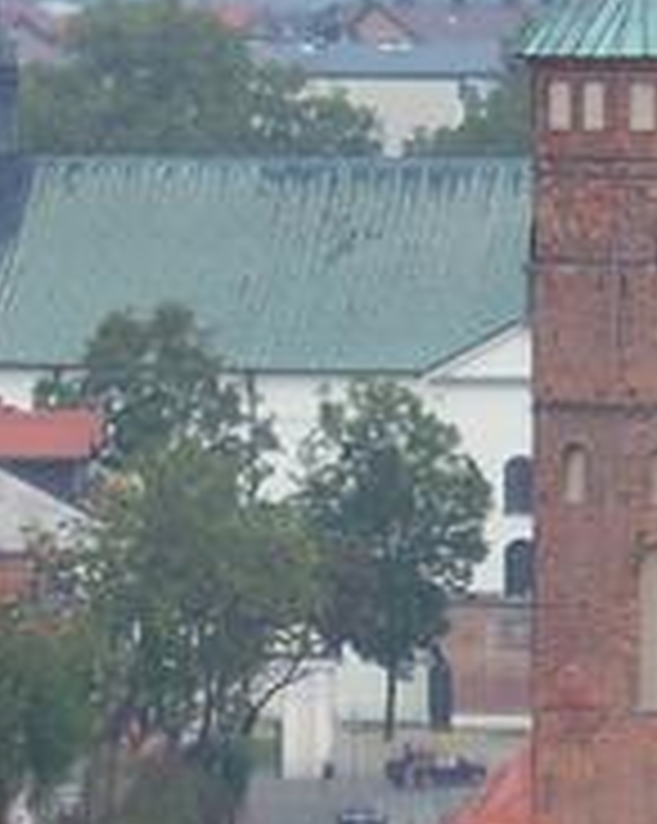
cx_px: 648
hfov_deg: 2.7
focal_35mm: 566
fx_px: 13780
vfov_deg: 3.4
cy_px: 684
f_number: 3.2
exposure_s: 1/80
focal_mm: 21.1
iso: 64
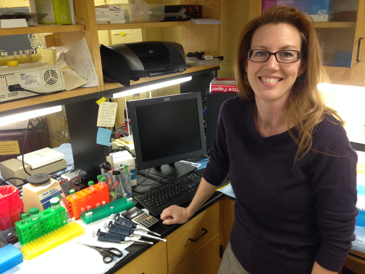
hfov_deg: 55.4
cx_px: 182
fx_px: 348
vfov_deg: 42.9
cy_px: 137
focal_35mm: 33
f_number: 2.4
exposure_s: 1/20
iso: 125
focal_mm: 4.12
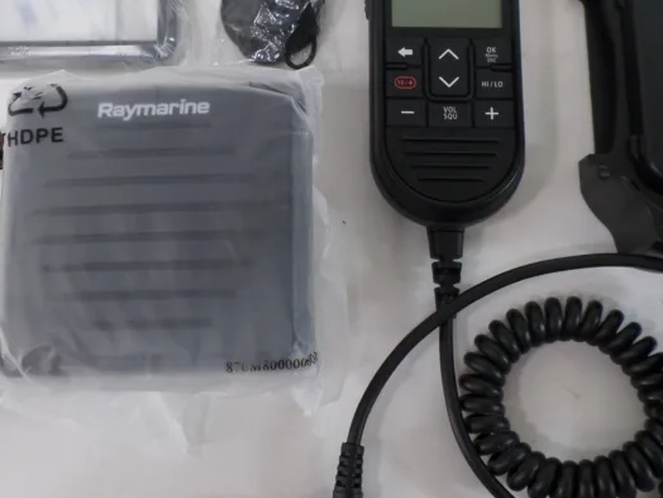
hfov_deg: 43.8
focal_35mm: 43
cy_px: 200
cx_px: 288
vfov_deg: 33.5
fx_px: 824
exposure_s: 1/30
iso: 80
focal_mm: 4.5
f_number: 2.5
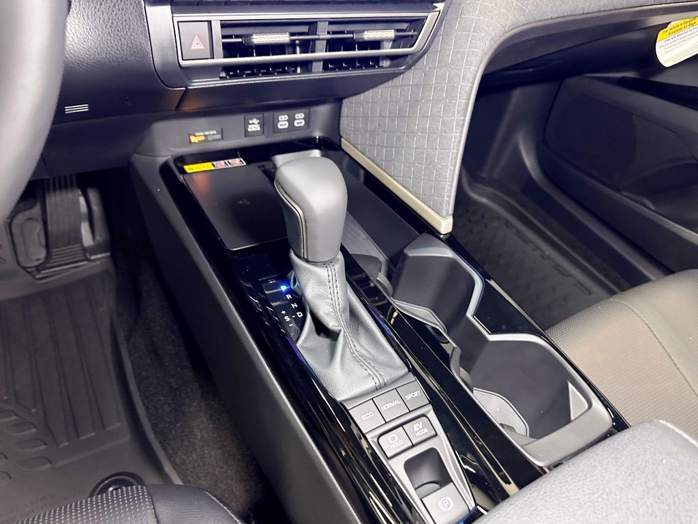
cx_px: 349
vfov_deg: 56.8
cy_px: 262
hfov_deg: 71.6
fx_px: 484
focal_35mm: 24
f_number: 1.78
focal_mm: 6.86
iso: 1000
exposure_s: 1/30
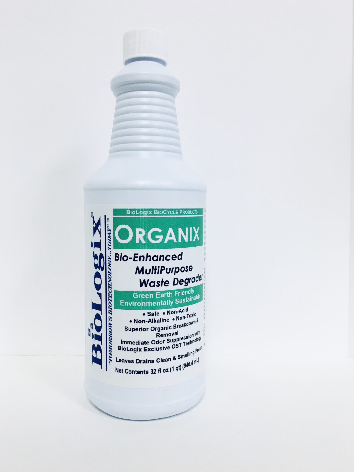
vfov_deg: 60.0
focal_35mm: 30
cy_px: 235
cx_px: 171
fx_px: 409
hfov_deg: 46.8
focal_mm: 4.15
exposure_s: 1/30
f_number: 2.2
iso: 50
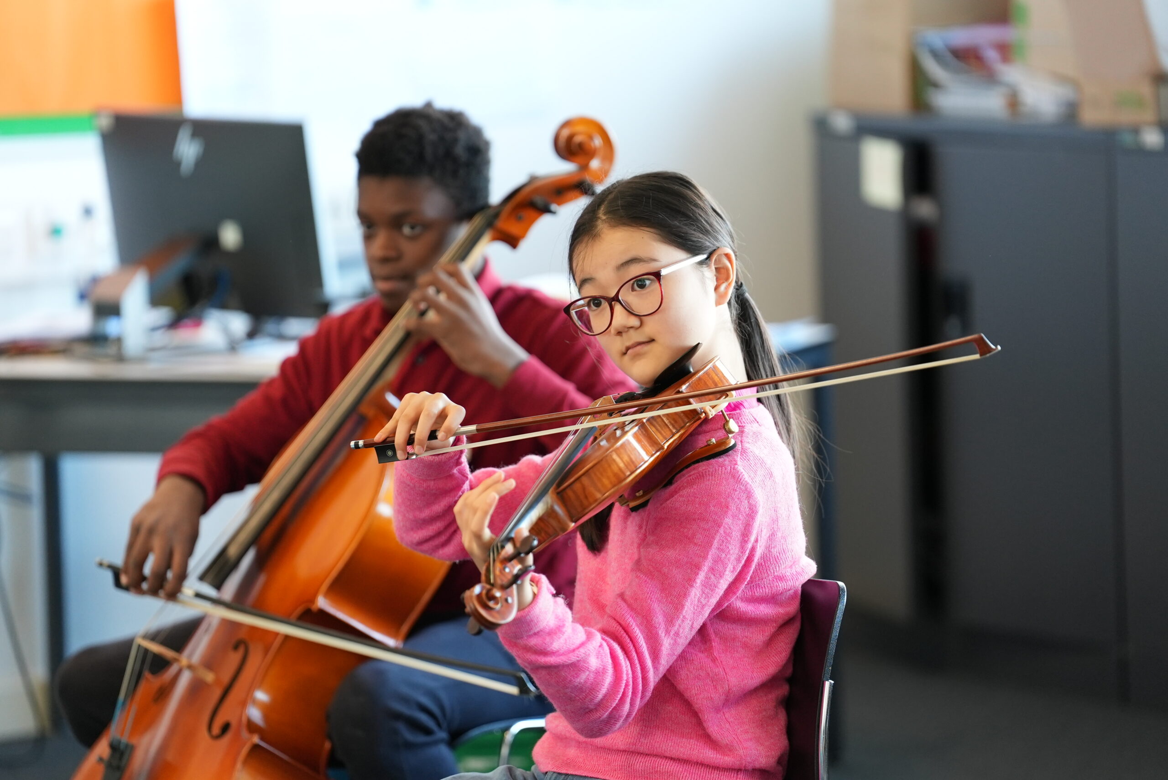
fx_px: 5518
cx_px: 584
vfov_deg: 8.1
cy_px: 390
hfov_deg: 12.1
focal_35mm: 170
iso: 2000
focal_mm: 170
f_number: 2.8
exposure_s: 1/250
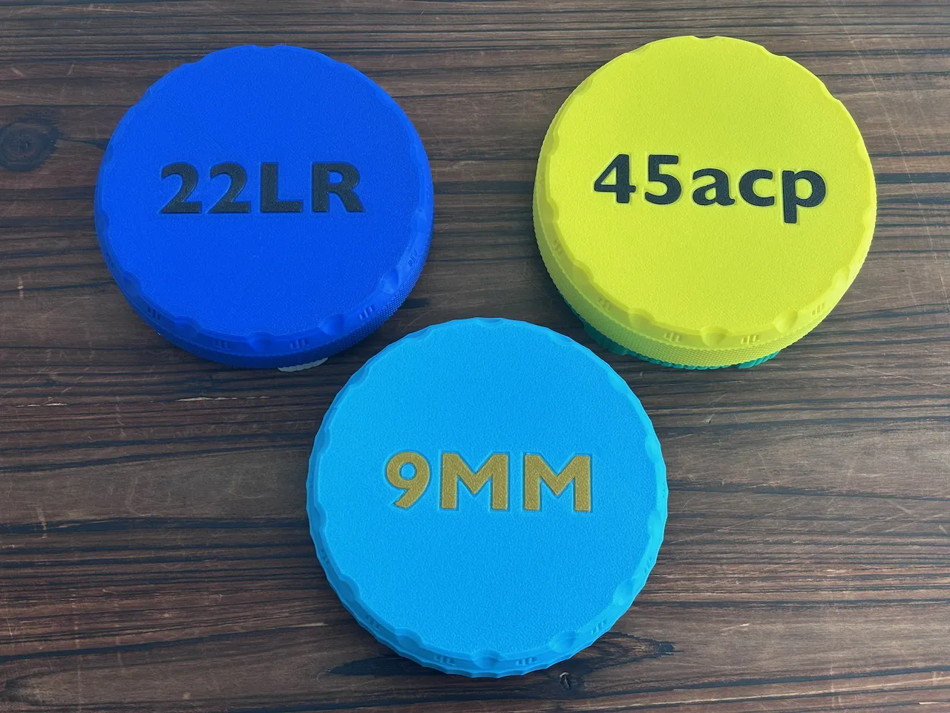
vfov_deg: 28.0
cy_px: 356
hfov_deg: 36.8
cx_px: 475
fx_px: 1427
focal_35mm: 52
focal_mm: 5.96
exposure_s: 1/60
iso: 64
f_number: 1.6
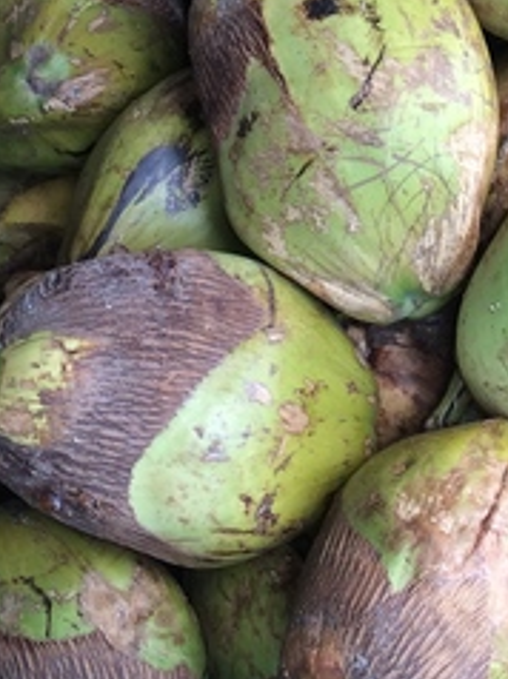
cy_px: -160
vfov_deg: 18.4
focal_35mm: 101
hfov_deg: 14.5
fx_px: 1980
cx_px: 411
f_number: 2.2
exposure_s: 1/60
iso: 40
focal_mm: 4.12
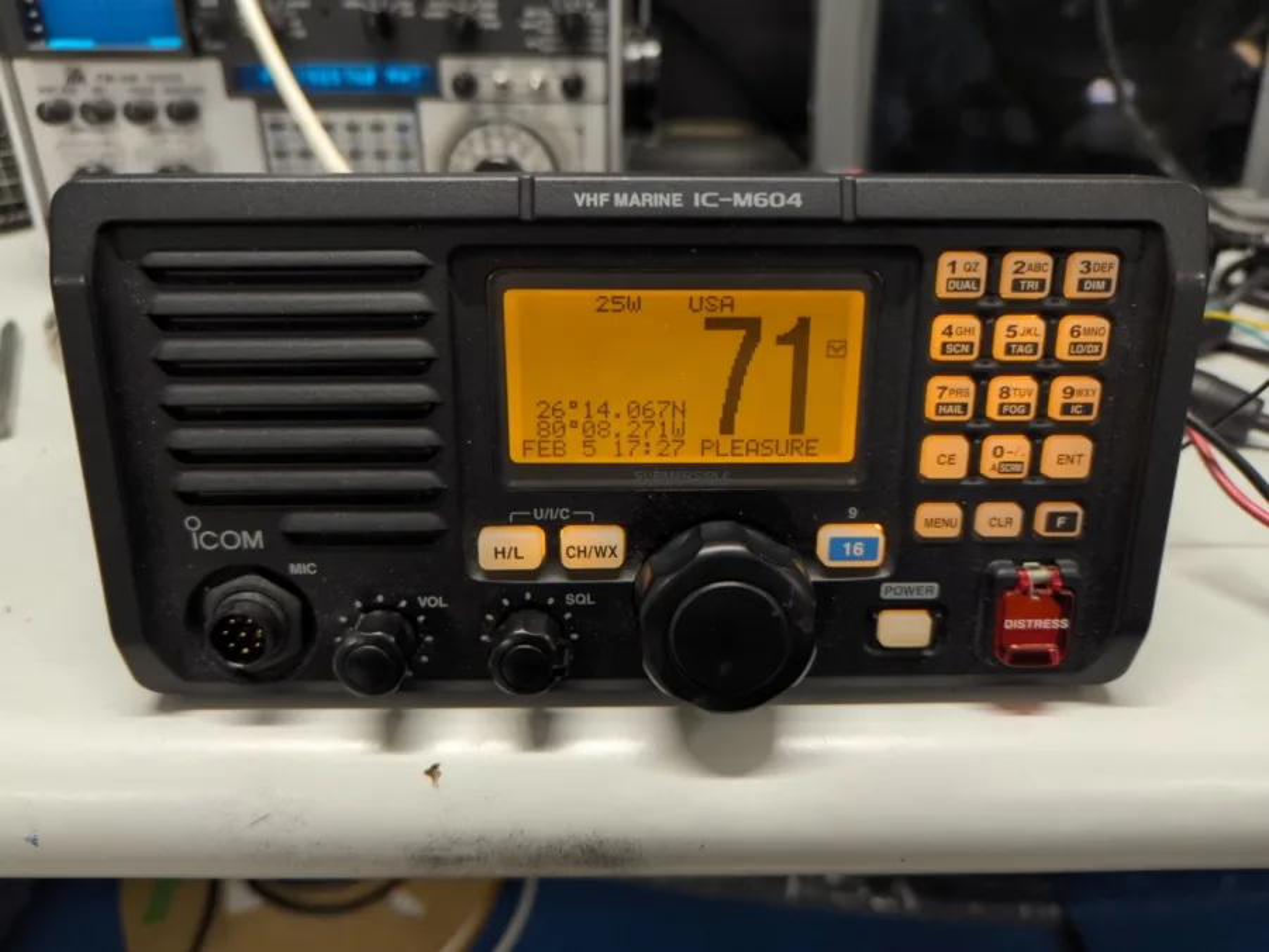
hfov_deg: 71.6
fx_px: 880
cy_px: 476
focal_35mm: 24
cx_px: 634
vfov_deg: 56.8
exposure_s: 1/30.6
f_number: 1.85
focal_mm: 6.81
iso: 88
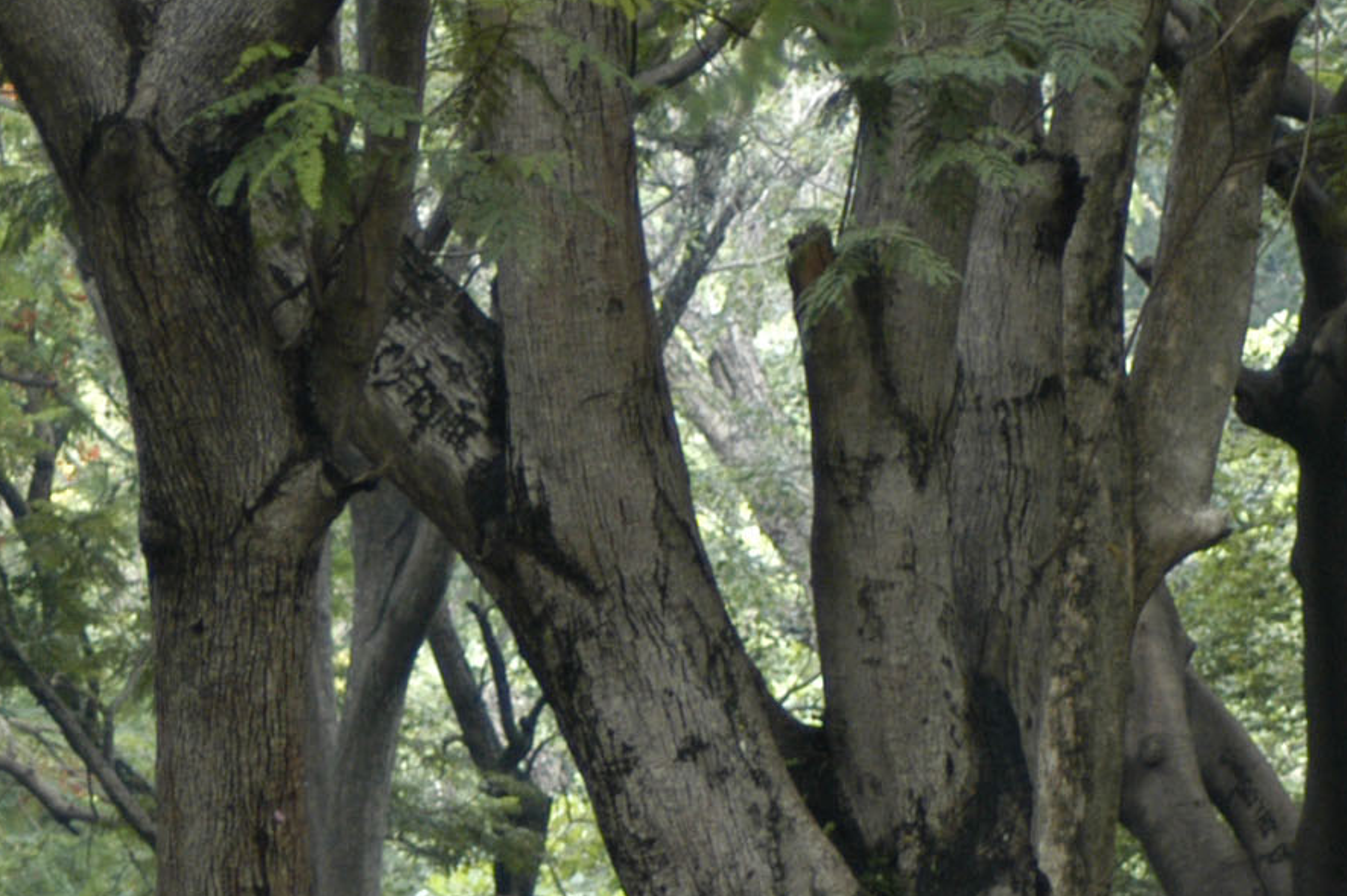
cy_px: 843
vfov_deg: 2.7
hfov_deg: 4.0
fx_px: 19027
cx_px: -395
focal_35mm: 509
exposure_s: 1/80
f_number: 4.2
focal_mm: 100
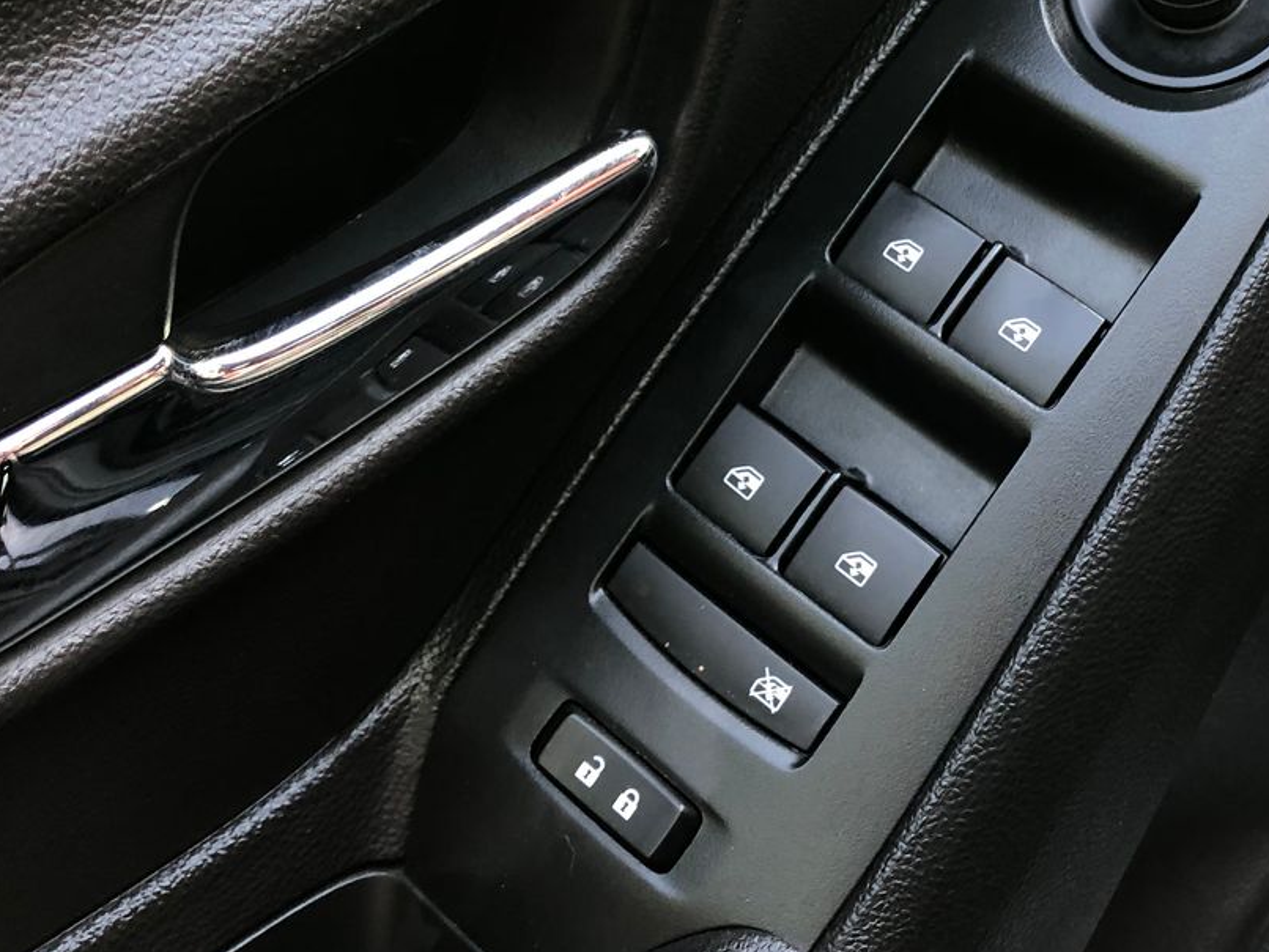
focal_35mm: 50
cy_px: 282
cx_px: 822
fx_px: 1834
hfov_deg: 37.8
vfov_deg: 28.8
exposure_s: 1/15
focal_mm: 4
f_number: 1.8
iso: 40
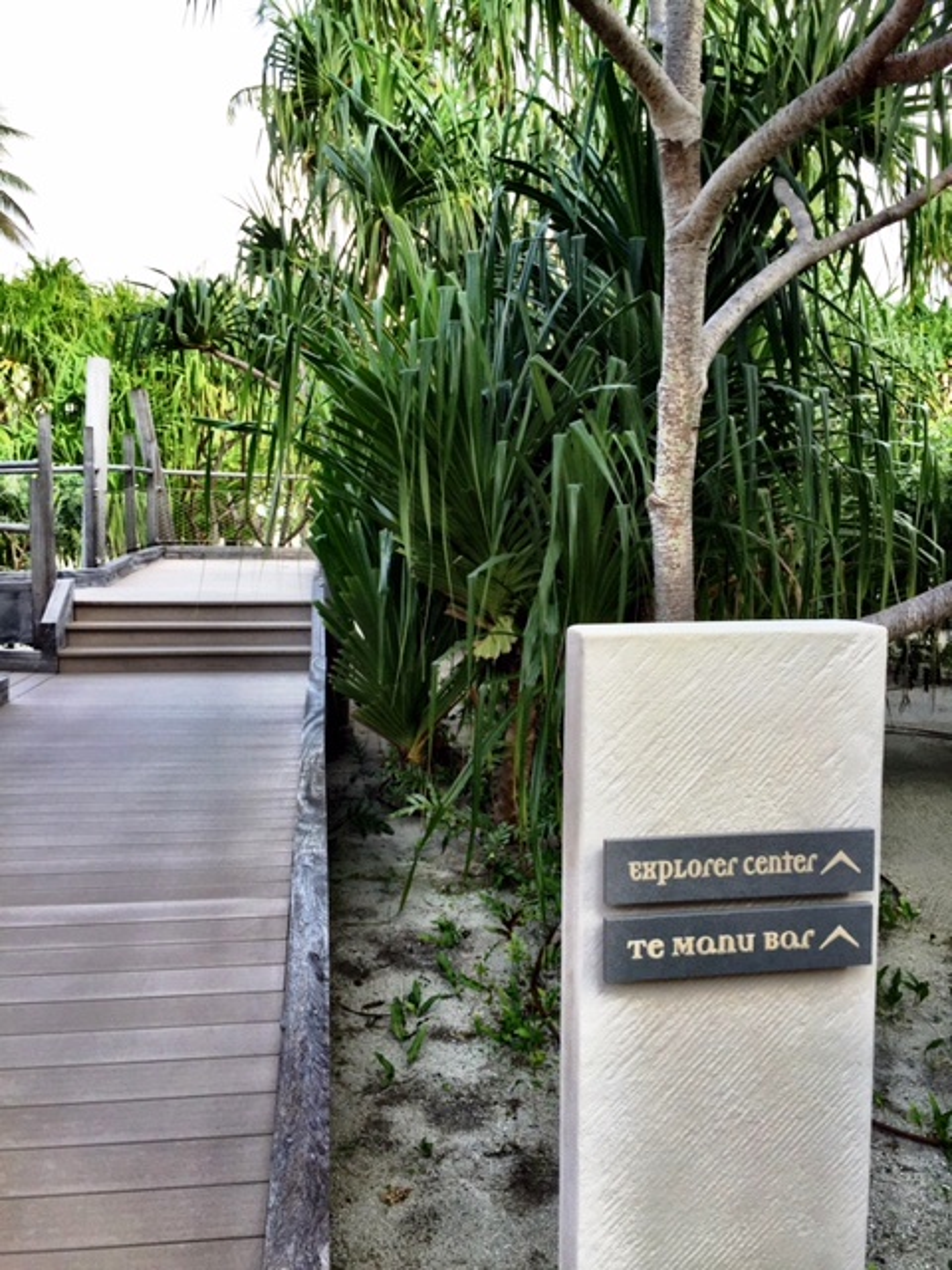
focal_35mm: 29
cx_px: 476
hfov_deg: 48.2
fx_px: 1063
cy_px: 635
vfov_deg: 61.7
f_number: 2.2
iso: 32
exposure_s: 1/527
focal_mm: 4.15
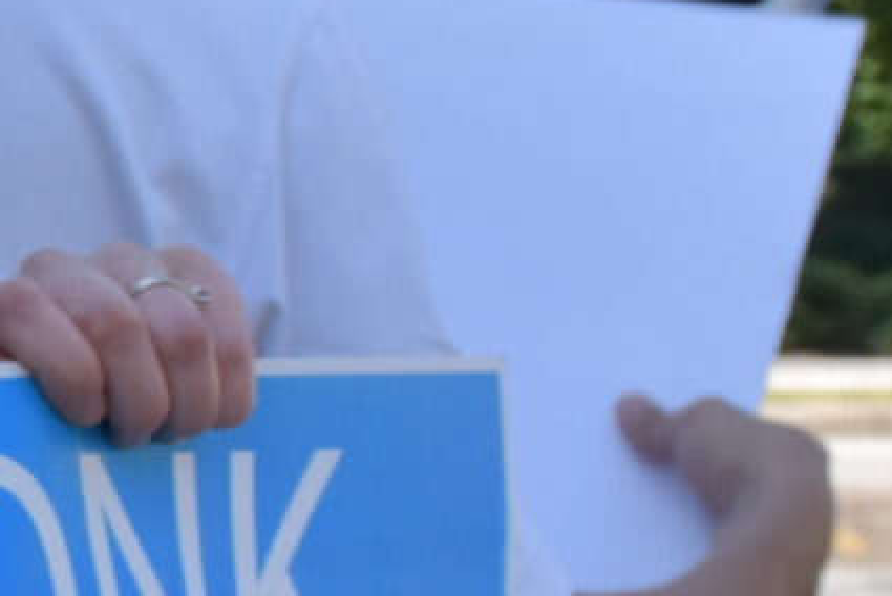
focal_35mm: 289
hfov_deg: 6.8
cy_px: 70
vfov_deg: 4.8
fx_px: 7165
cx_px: -1209
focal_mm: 32
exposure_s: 1/500
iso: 400
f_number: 8
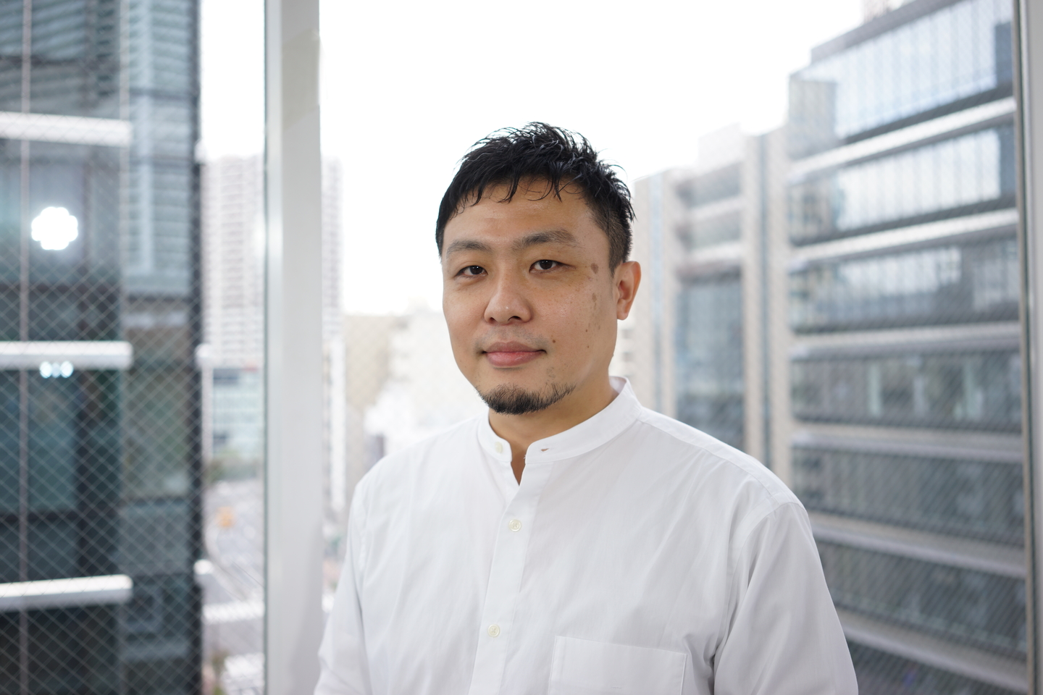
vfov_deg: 37.9
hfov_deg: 54.4
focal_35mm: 35
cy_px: 348
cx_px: 522
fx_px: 1014
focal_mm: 35
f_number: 2.8
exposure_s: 1/100
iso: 100
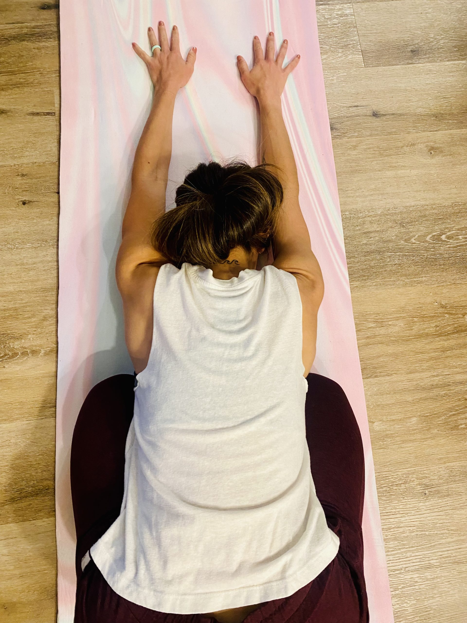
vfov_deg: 67.3
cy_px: 312
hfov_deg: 53.1
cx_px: 234
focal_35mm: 26
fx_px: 468
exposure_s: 1/60
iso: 250
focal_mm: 4.25
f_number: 1.8
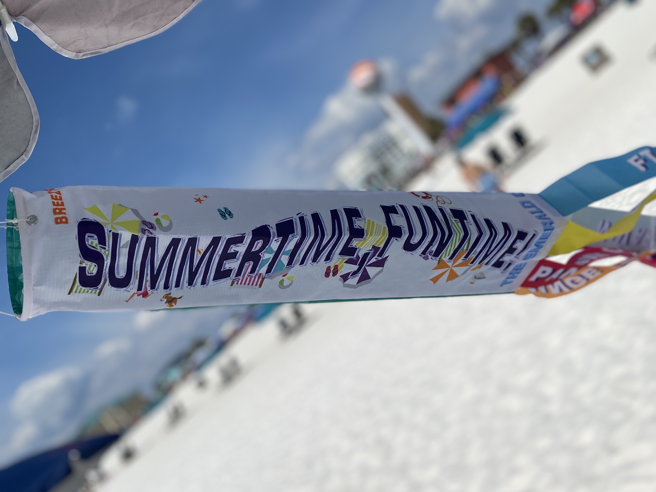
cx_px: 328
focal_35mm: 26
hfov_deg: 67.3
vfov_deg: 53.1
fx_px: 493
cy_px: 246
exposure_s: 1/8197
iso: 32
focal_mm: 4.25
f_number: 1.8
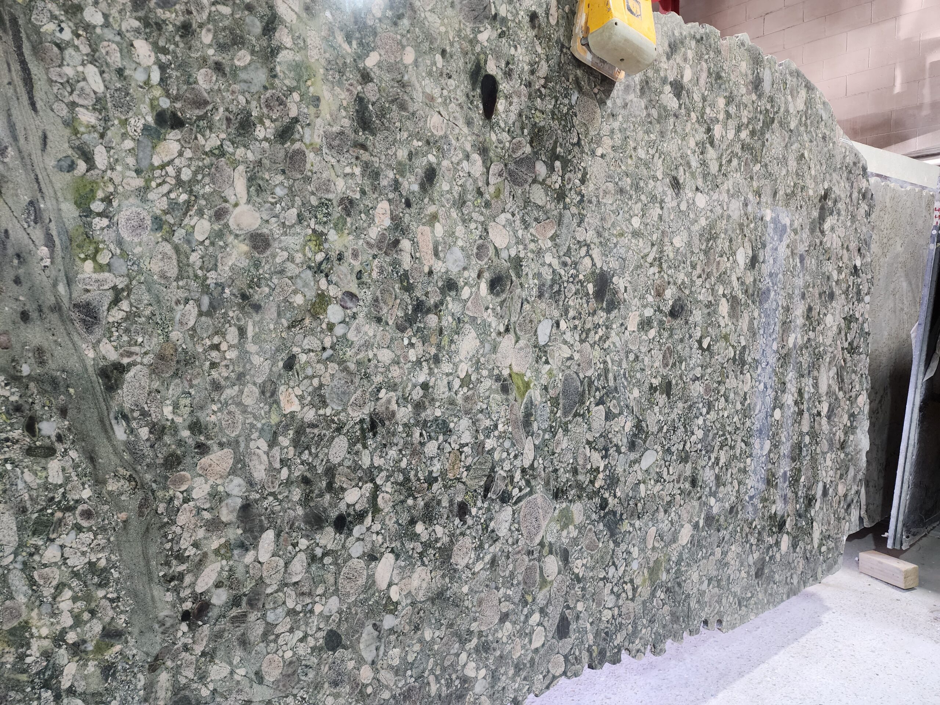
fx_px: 625
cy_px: 352
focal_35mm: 23
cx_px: 470
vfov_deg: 58.9
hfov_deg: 73.9
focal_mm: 6.4
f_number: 1.8
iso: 320
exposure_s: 1/100
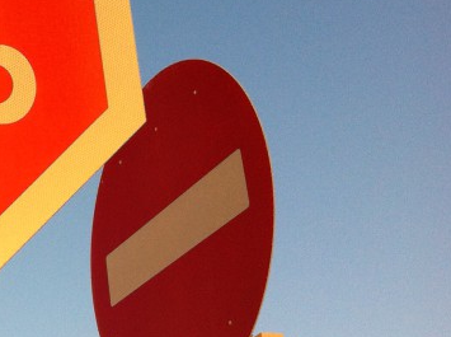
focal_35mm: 101
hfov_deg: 18.0
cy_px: 144
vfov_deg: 14.6
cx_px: -166
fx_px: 1314
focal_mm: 3.85
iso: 80
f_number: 2.8
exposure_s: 1/603
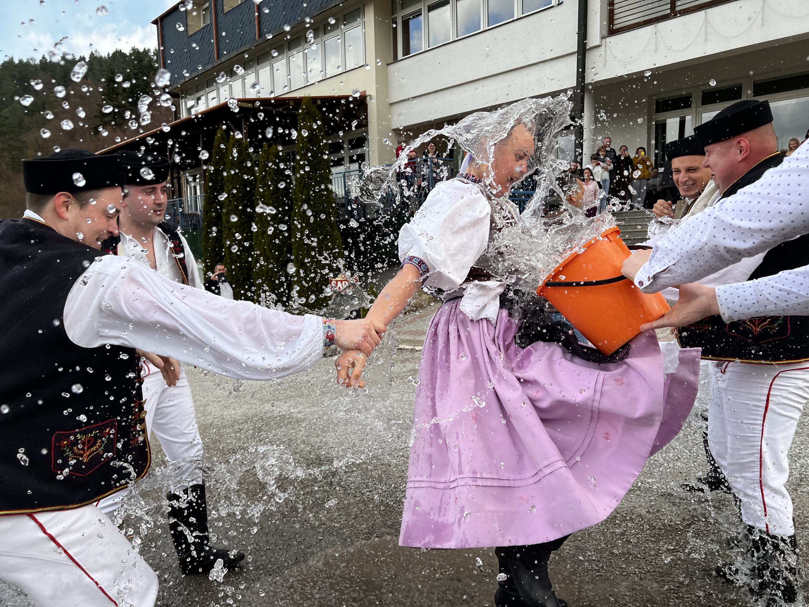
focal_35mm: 26
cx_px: 404
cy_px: 304
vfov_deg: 53.1
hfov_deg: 67.3
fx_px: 608
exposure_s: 1/743
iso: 50
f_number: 1.5
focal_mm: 5.7
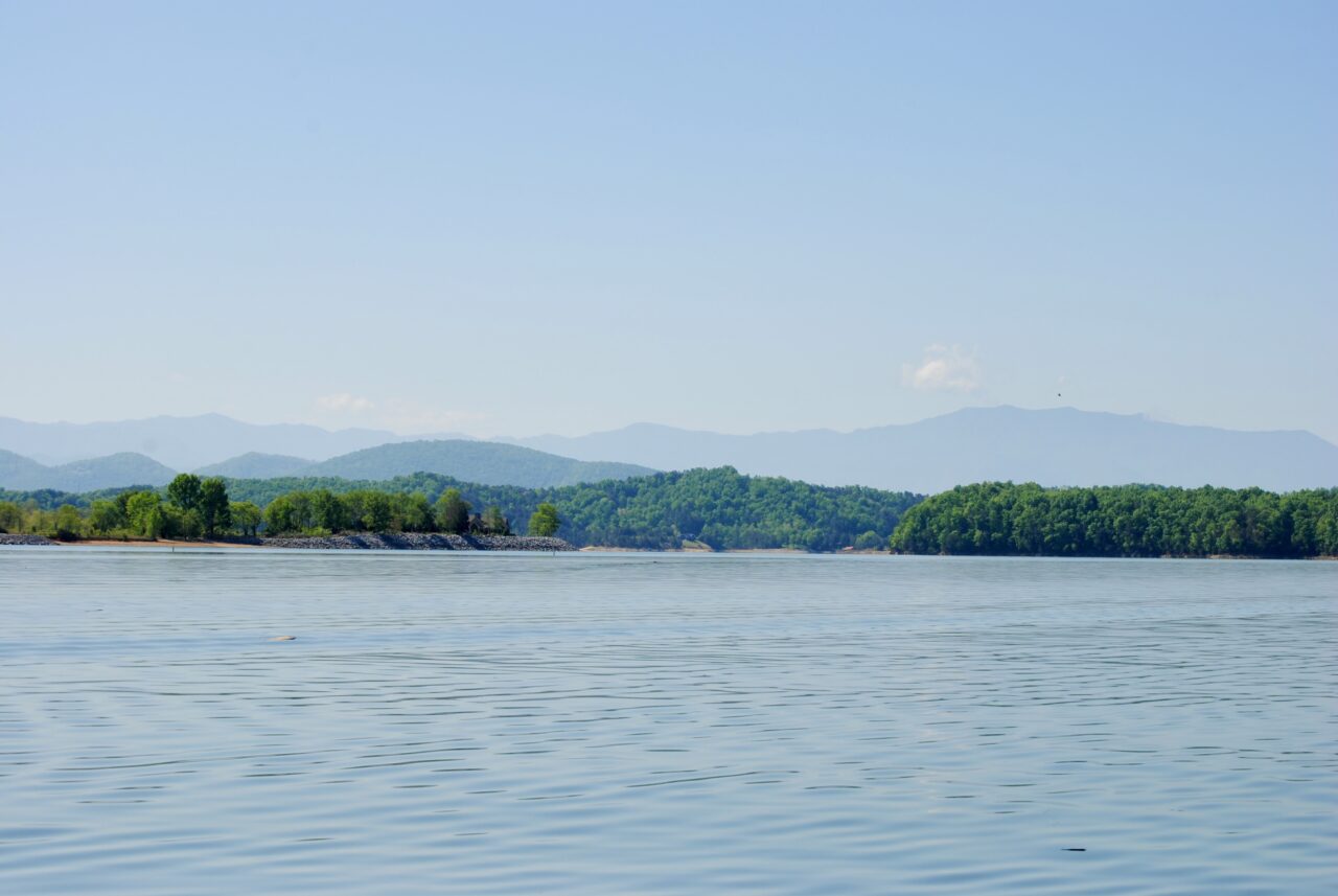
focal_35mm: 82
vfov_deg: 16.6
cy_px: 448
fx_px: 3070
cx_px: 669
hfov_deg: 24.6
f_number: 9
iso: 100
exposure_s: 1/320
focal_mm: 55
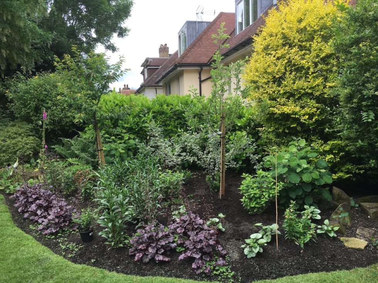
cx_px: 189
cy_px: 142
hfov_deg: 61.7
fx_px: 317
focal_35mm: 29
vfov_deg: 48.2
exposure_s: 1/439
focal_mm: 4.15
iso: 25
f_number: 2.2
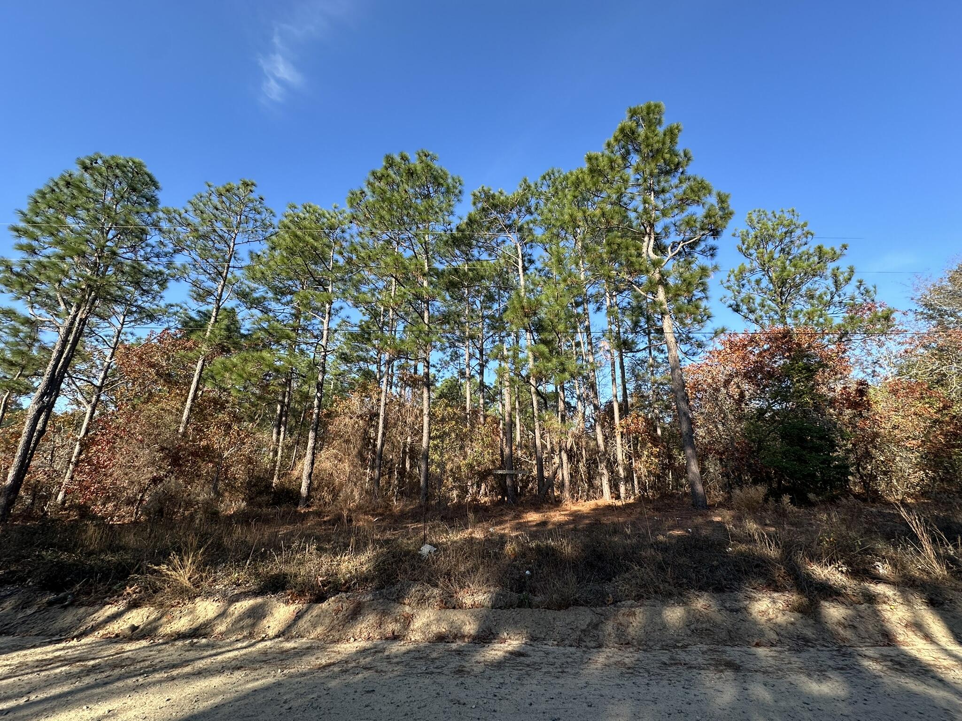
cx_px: 481
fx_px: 389
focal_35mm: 14
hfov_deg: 102.1
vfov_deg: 85.7
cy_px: 360
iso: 40
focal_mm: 2.22
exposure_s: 1/590
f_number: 2.2
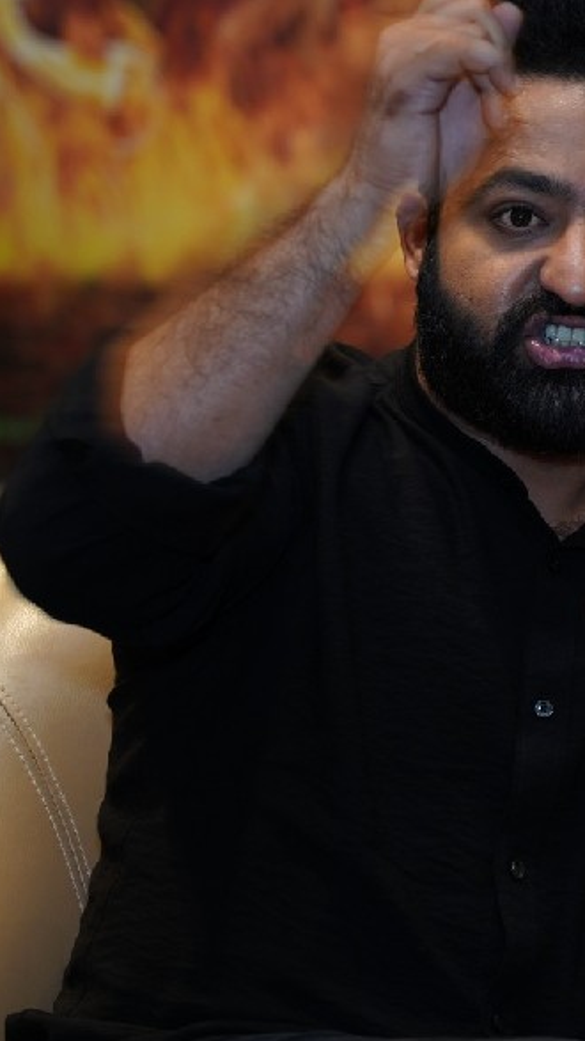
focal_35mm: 192
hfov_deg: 6.3
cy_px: 460
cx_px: 674
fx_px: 5297
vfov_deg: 11.2
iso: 800
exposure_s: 1/50
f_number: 4
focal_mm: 105
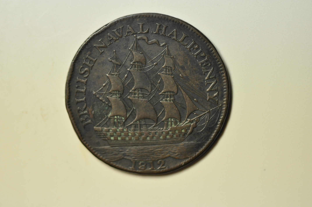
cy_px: 104
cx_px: 156
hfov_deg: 22.6
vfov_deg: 15.2
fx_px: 779
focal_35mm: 90
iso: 800
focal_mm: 60
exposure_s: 1/200
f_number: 3.5
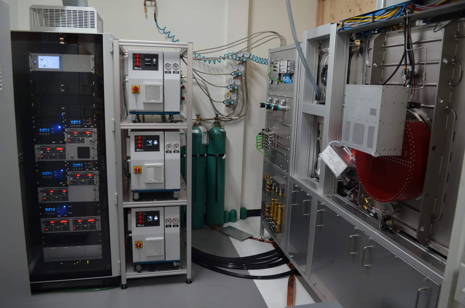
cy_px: 154
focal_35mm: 27
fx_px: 348
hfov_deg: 67.5
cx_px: 232
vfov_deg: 47.7
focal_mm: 18
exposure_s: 1/50
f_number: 3.5
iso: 800
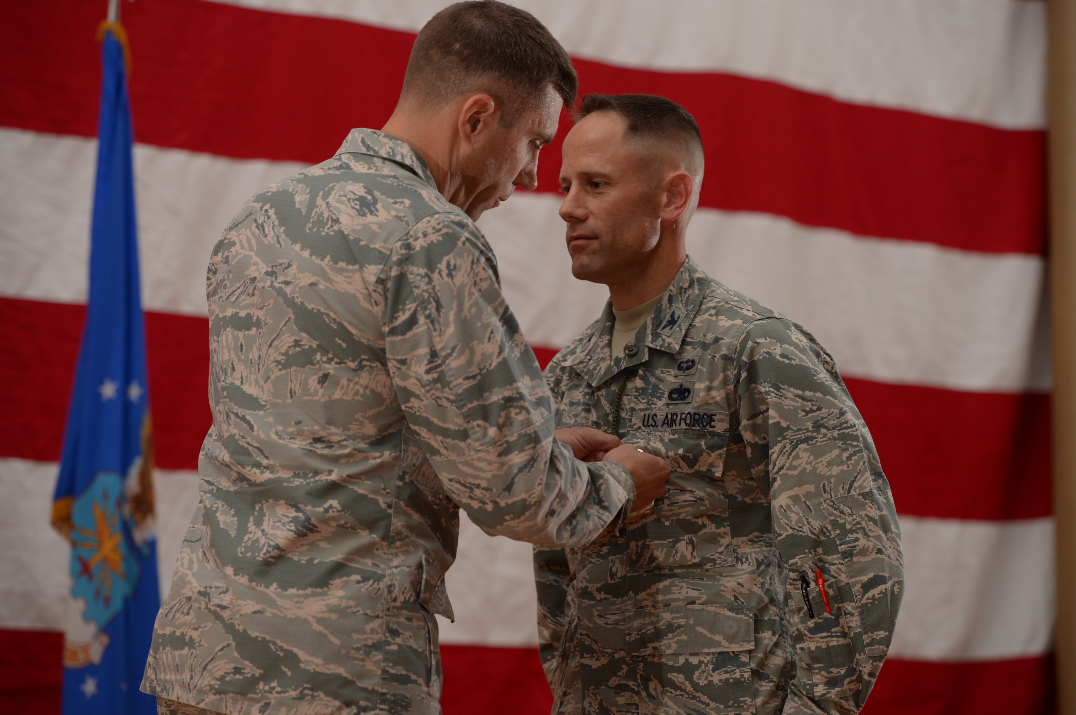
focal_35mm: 130
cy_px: 358
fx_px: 3881
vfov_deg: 10.5
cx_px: 538
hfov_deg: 15.8
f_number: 4
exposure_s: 1/125
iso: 400
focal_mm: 130
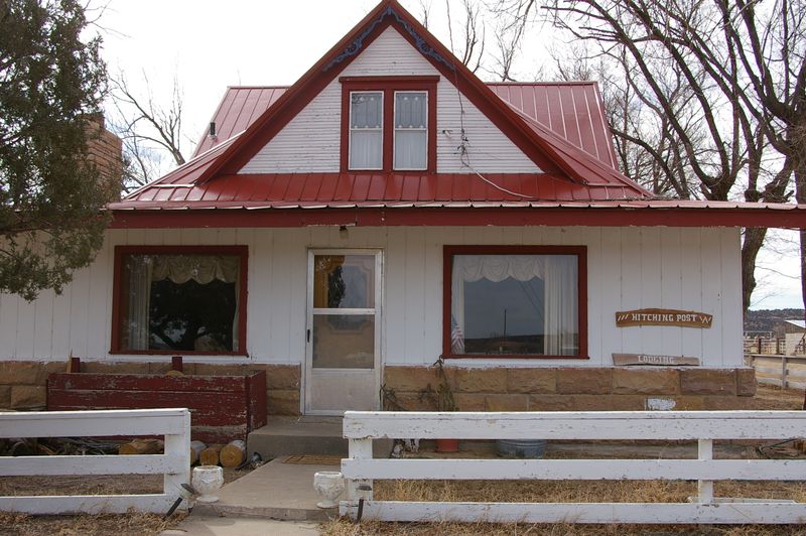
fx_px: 805
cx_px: 403
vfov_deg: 36.8
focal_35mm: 36
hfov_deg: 53.2
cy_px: 268
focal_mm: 24
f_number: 8
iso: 200
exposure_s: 1/250
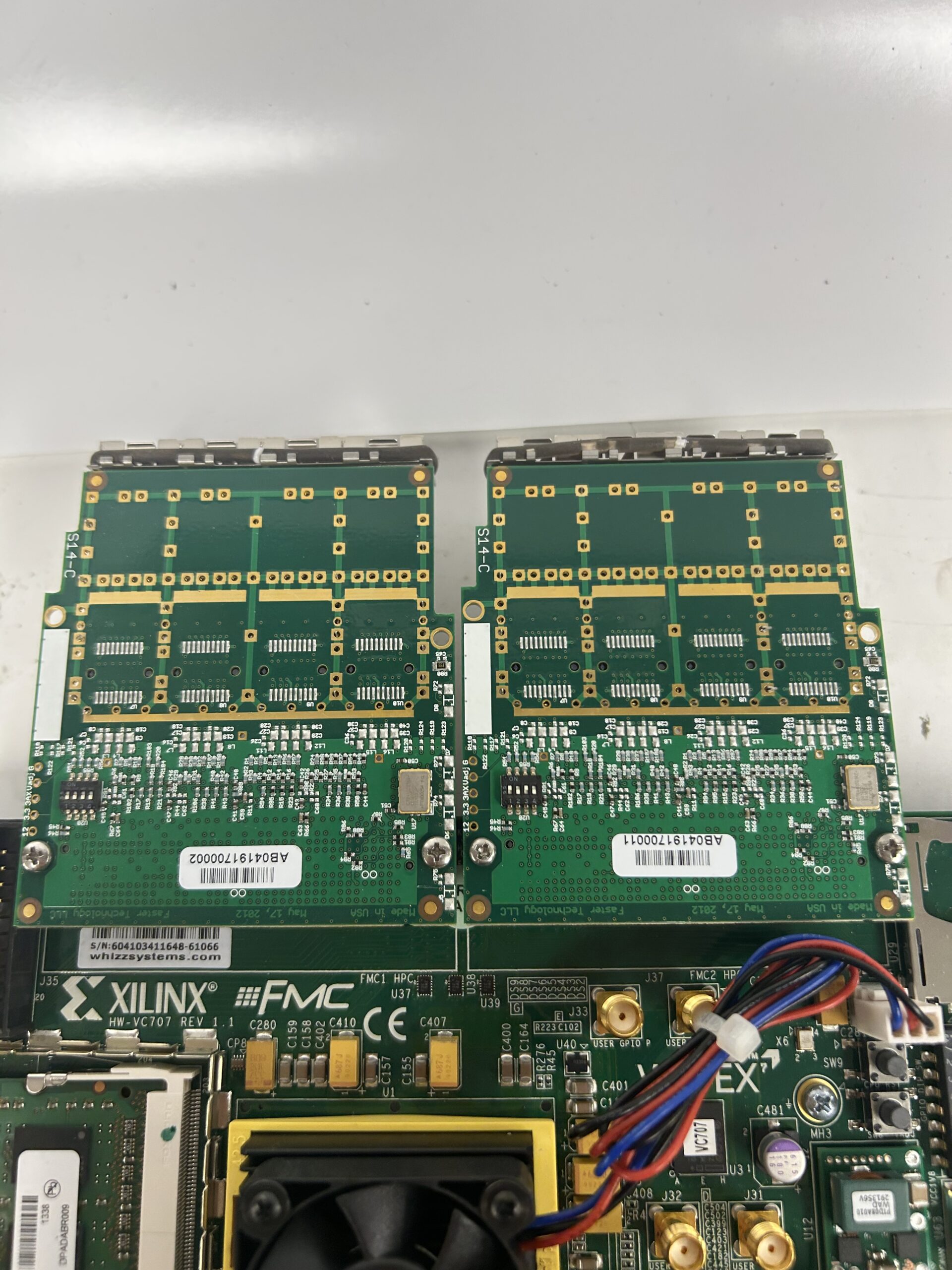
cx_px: 476
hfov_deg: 53.1
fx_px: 953
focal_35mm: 26
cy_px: 635
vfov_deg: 67.3
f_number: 1.5
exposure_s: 1/120
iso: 100
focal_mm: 5.7
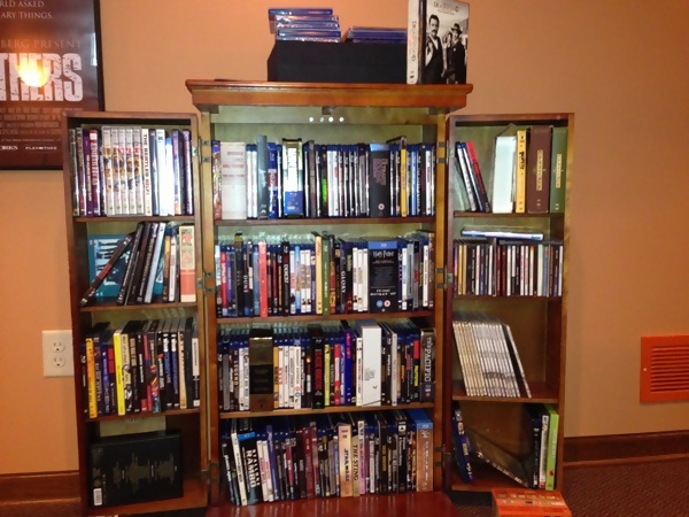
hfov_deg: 55.4
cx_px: 344
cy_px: 258
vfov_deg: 42.9
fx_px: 657
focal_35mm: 33
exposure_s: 1/16
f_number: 2.4
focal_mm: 4.13
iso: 320
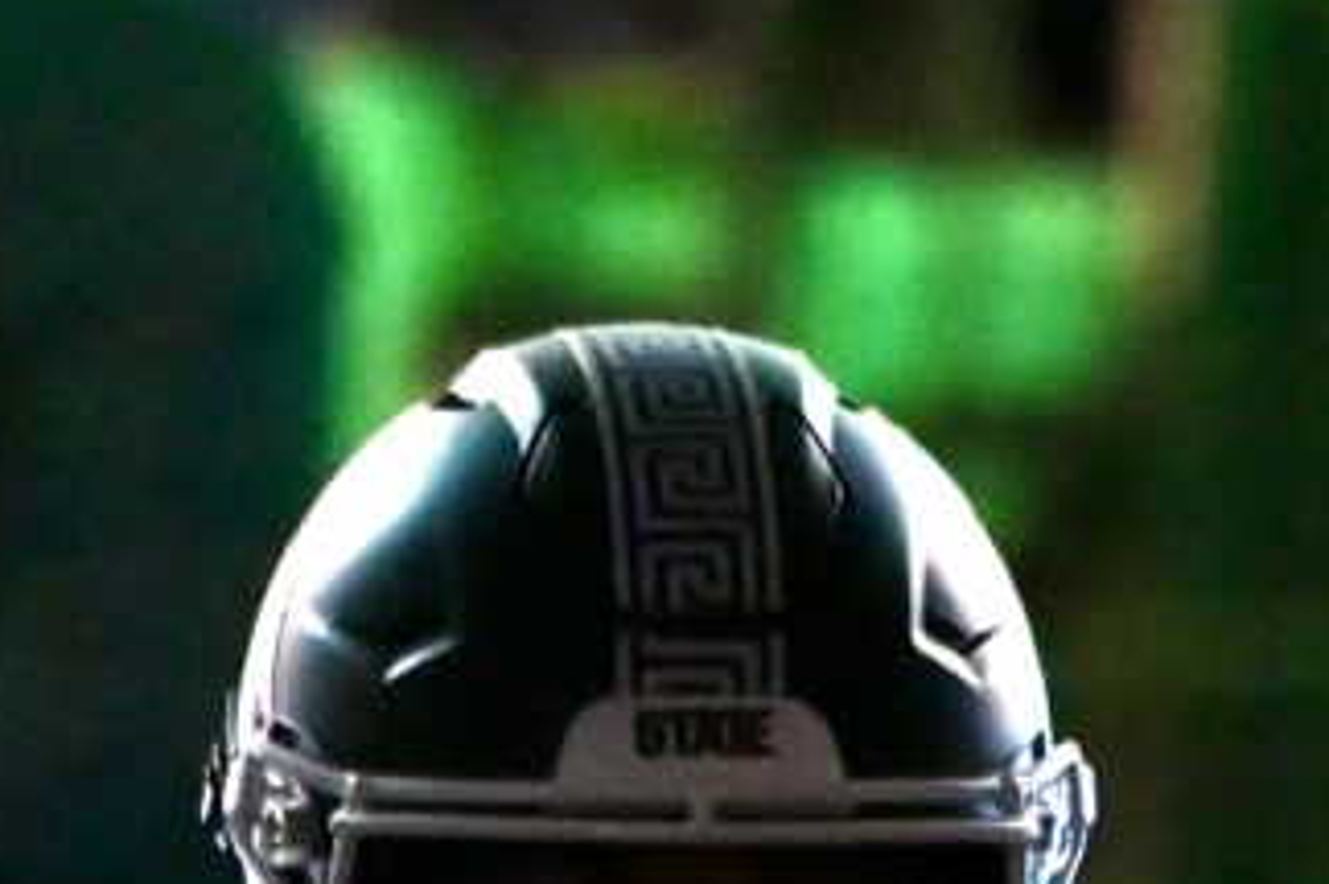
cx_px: 761
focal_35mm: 1270
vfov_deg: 1.1
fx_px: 46858
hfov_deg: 1.6
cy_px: 2695
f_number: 2.8
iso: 5000
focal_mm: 200
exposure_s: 1/640
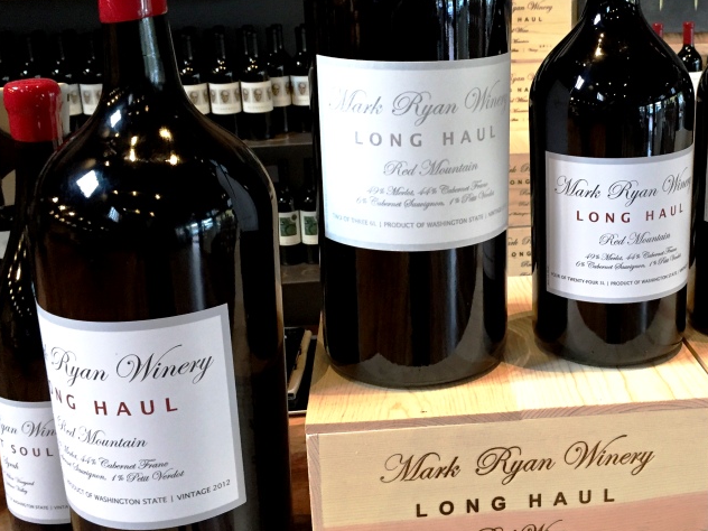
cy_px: 203
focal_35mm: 47
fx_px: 961
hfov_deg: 39.7
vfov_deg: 30.8
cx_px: 499
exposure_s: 1/30
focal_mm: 4.15
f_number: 2.2
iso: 125
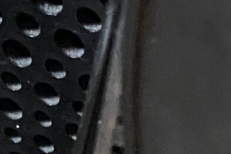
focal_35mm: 176
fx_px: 1129
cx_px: 315
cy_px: 521
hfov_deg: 11.3
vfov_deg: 6.8
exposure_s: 1/30
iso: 800
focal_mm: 4.25
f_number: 1.8
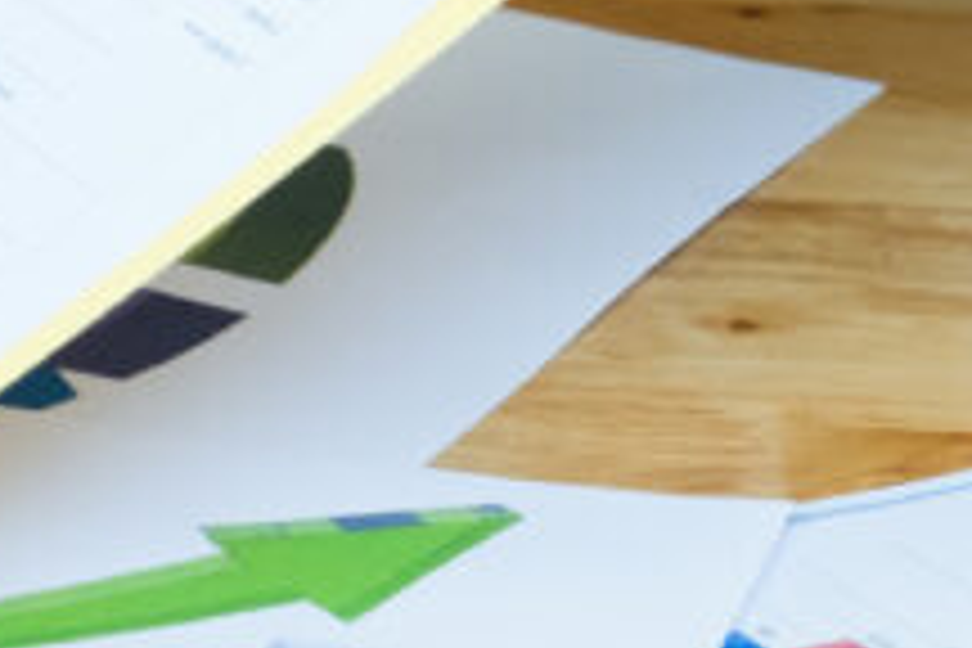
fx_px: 6264
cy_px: -11
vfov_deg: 5.9
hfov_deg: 8.6
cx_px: -716
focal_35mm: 232
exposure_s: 1/105
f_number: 4
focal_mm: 32.9
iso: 400
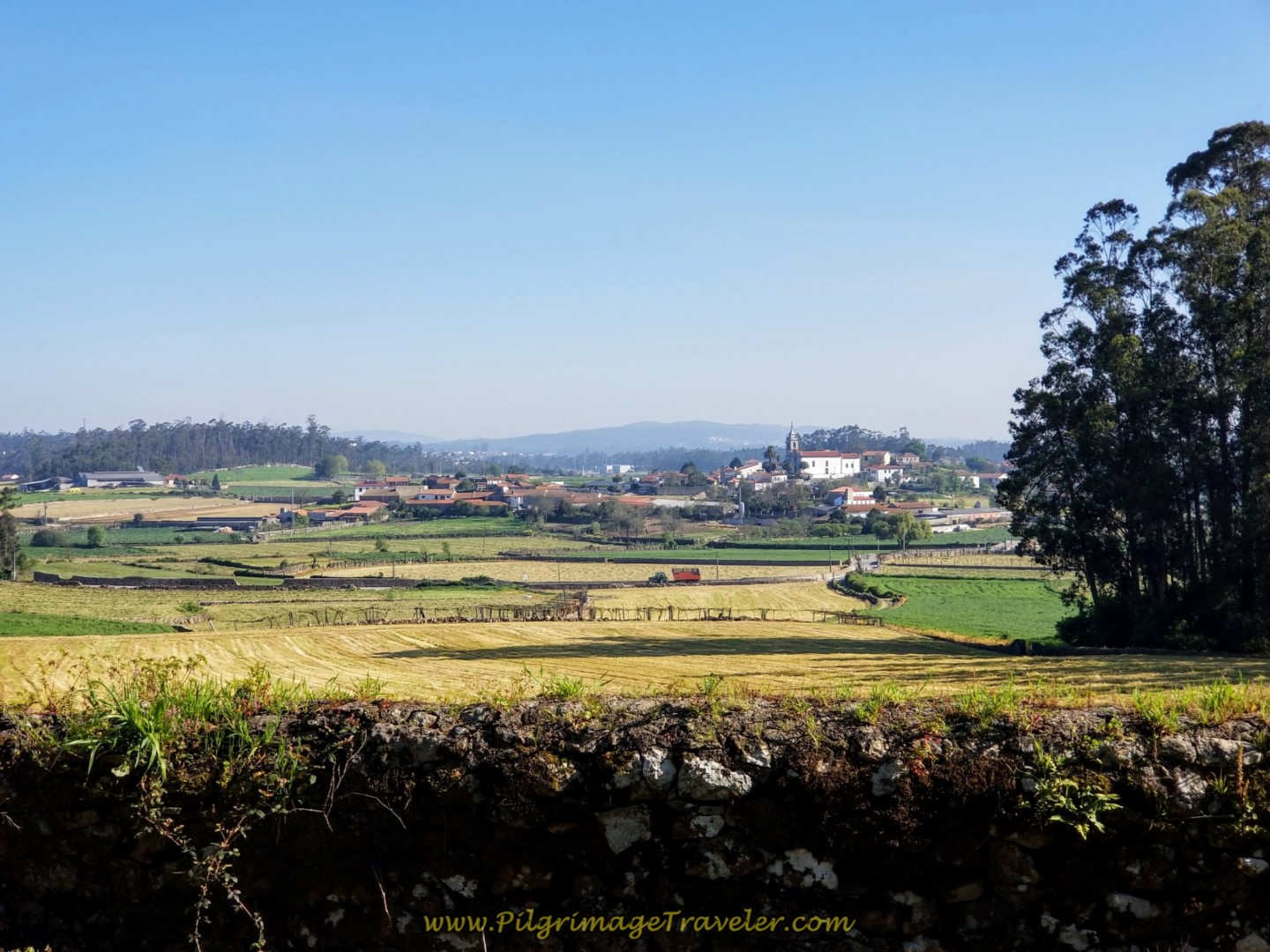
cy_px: 476
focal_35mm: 52
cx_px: 635
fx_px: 1908
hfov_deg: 36.8
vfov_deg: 28.0
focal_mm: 6
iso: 25
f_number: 2.4
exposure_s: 1/692
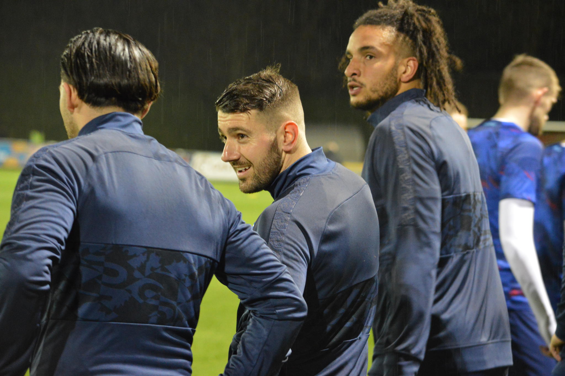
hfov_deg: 13.1
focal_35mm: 158
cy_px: 188
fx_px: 2470
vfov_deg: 8.7
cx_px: 282
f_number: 4.8
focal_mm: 105
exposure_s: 1/80
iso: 3200
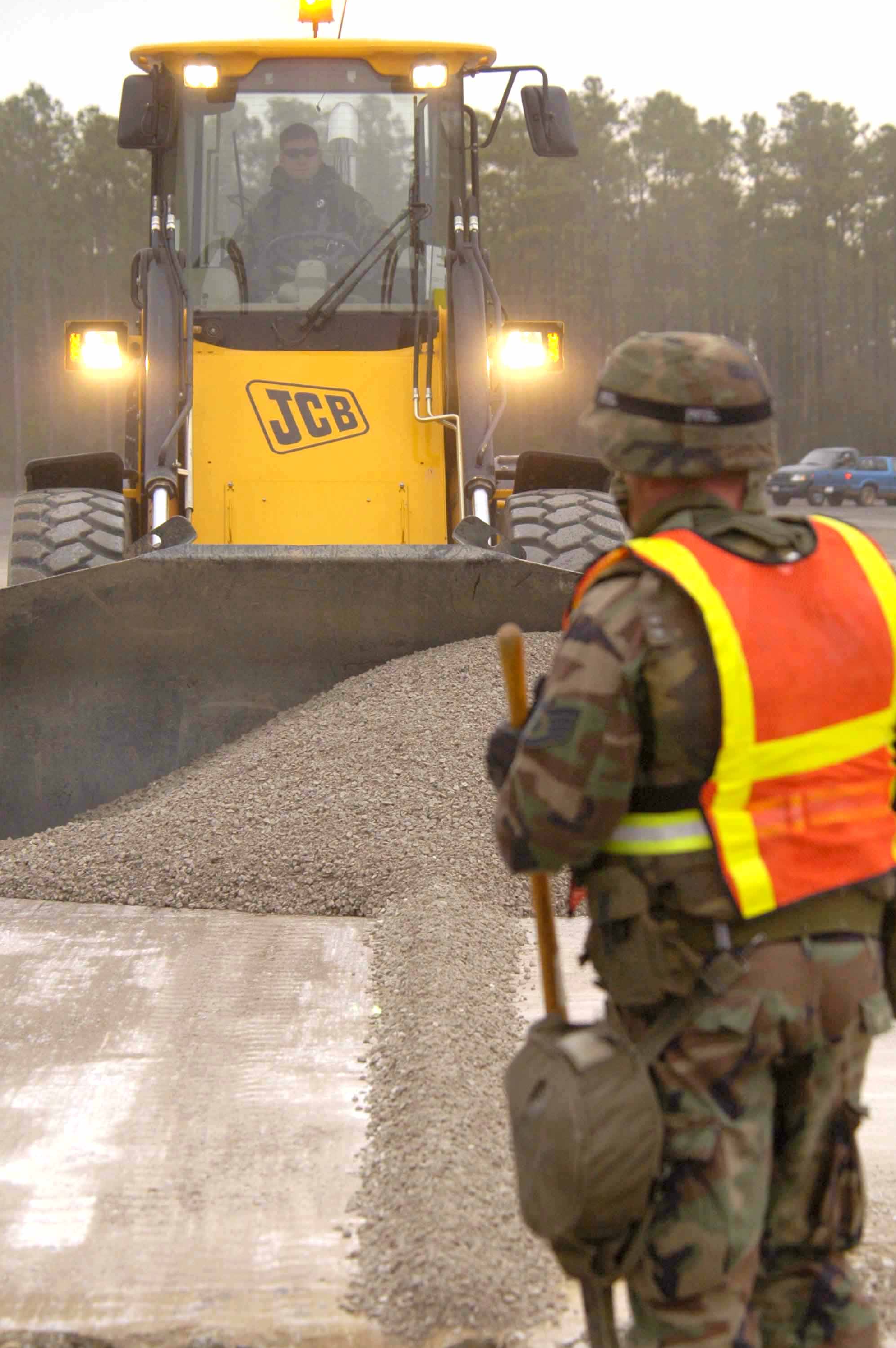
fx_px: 5647
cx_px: 450
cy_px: 674
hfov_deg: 9.1
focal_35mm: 151
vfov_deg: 13.6
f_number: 6.3
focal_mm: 100
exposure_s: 1/640
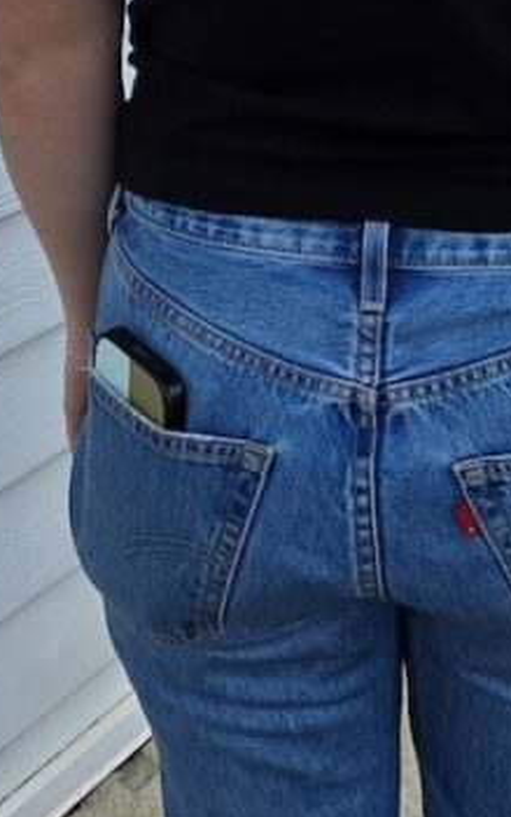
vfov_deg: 31.9
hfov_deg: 22.9
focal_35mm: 56
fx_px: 1247
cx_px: 390
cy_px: -89
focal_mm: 2.2
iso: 40
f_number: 1.9
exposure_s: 1/416
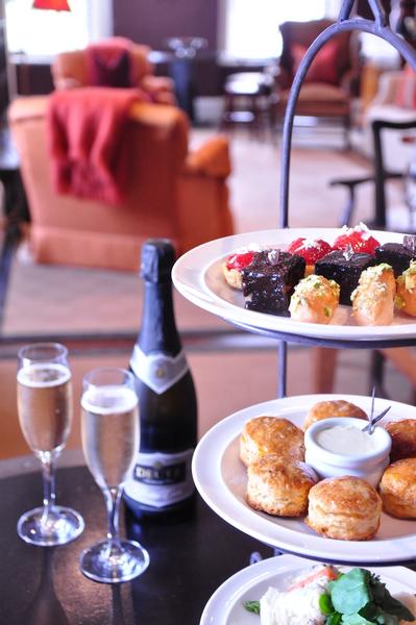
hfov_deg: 25.7
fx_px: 912
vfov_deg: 37.9
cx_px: 208
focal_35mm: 52
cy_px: 312
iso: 1250
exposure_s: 1/80
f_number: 4.5
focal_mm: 35
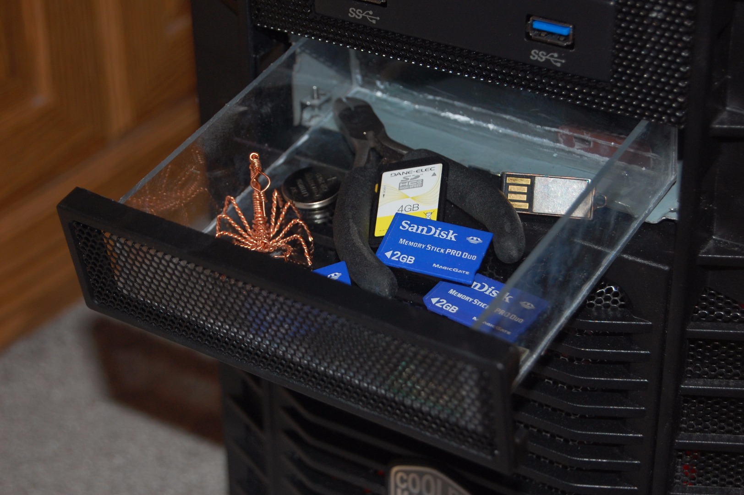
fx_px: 1704
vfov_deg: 16.5
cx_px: 372
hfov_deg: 24.6
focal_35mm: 82
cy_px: 248
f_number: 5.6
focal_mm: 55
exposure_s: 1/60
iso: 400
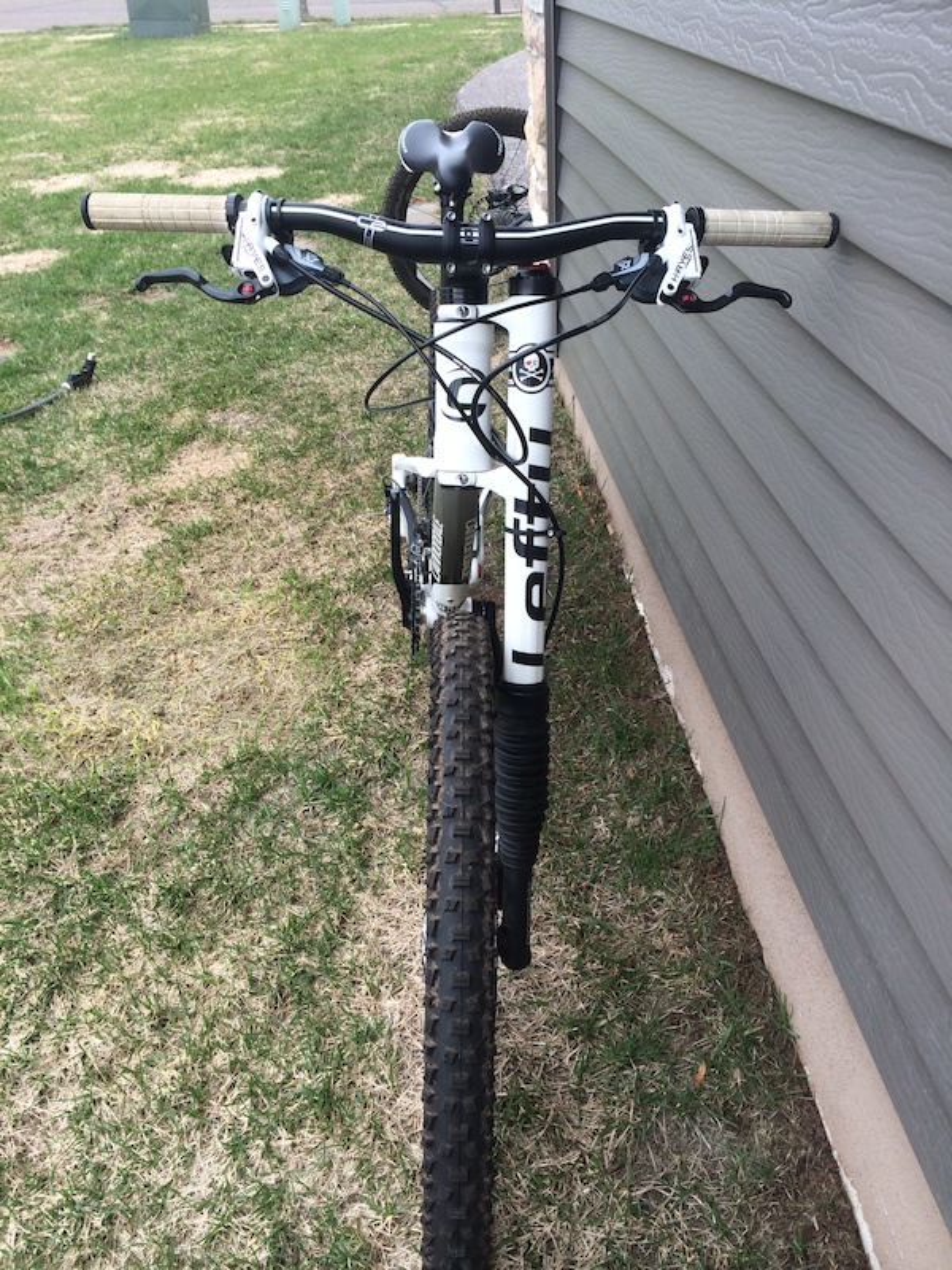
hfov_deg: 46.8
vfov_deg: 60.0
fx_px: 1100
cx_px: 476
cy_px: 635
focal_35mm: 30
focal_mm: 4.12
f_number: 2.2
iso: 32
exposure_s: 1/540
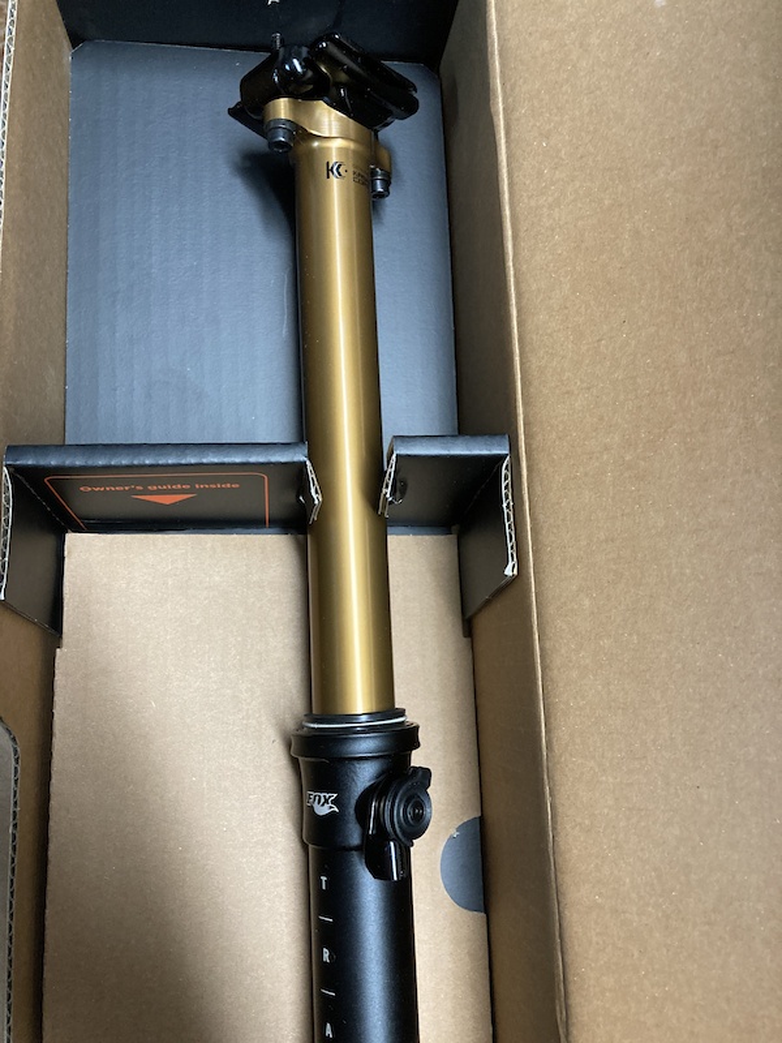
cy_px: 522
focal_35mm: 28
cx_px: 391
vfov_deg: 63.4
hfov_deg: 49.7
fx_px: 843
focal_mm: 3.99
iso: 250
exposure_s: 1/40
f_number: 1.8
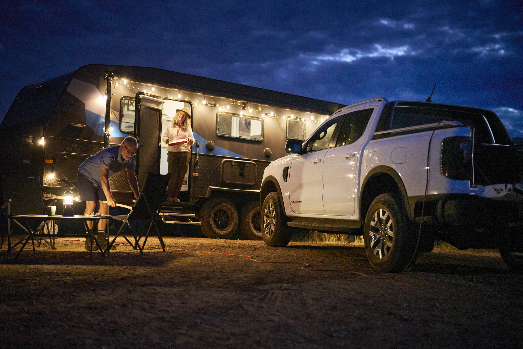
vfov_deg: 27.0
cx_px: 262
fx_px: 726
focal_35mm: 50
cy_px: 174
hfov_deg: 39.6
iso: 12800
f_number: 1.4
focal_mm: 50
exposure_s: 1/50
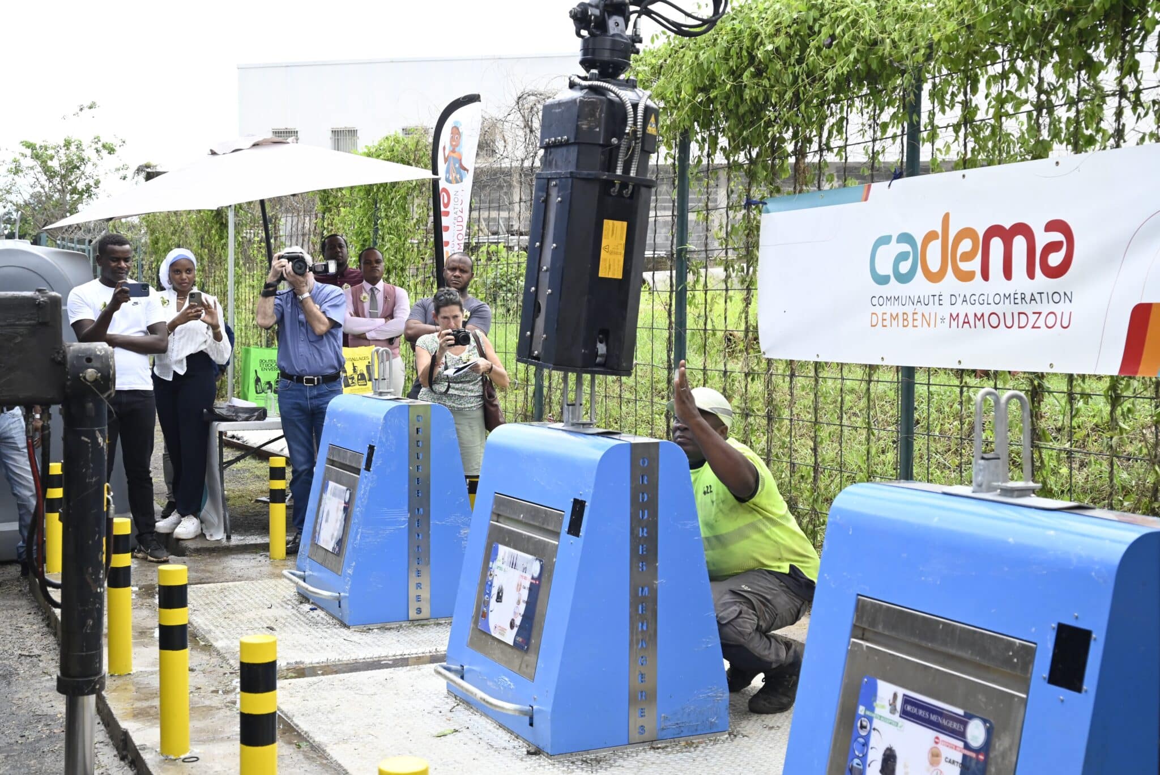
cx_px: 580
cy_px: 388
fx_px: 1450
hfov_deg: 43.6
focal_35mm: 45
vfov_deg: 29.9
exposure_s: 1/2500
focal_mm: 45
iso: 2000
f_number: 6
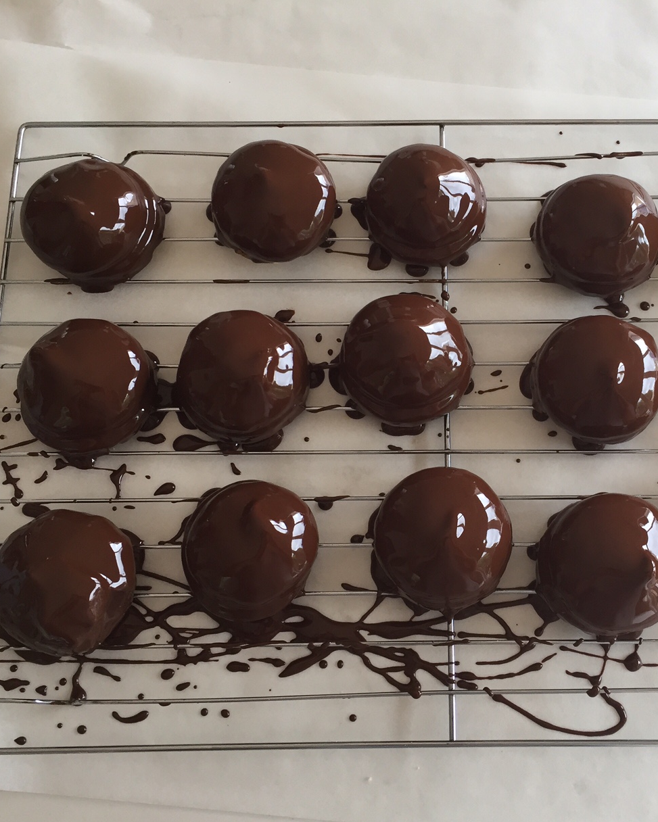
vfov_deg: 47.9
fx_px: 925
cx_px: 412
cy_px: 411
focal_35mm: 38
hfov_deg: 38.9
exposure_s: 1/33
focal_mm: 4.15
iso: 32
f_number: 2.2
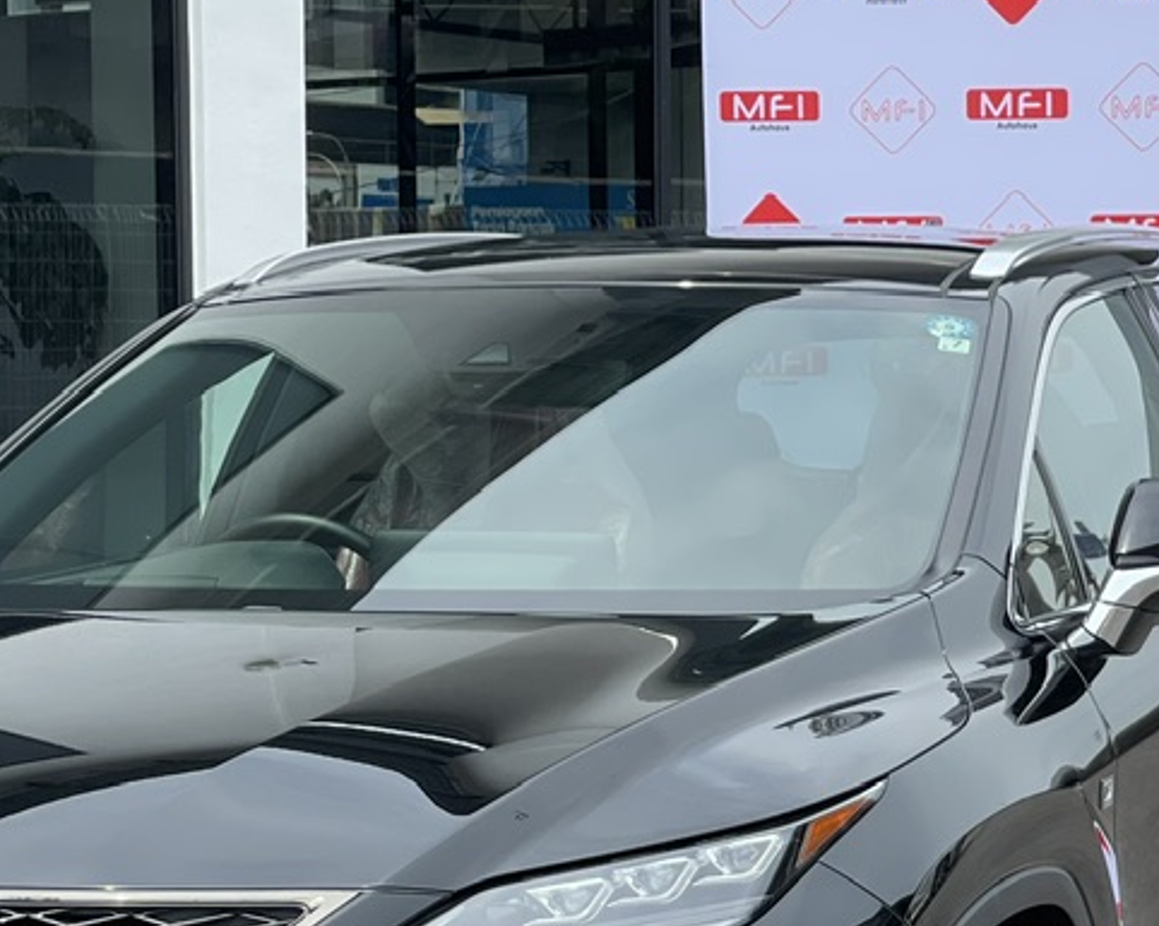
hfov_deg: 11.6
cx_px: 628
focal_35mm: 166
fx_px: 5691
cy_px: 774
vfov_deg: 9.3
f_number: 2.2
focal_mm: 7.5
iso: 32
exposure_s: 1/791
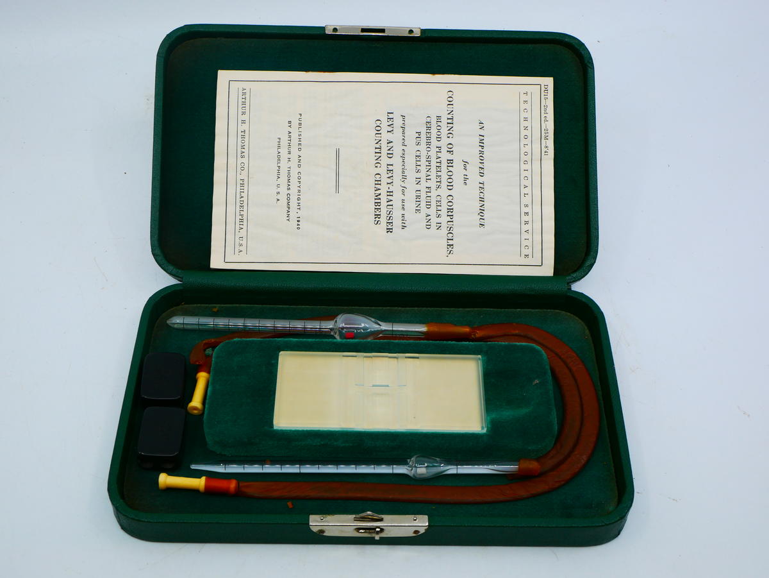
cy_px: 289
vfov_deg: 31.5
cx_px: 384
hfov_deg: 41.2
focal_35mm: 46
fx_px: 1022
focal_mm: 23
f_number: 11
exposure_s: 1/60
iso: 200
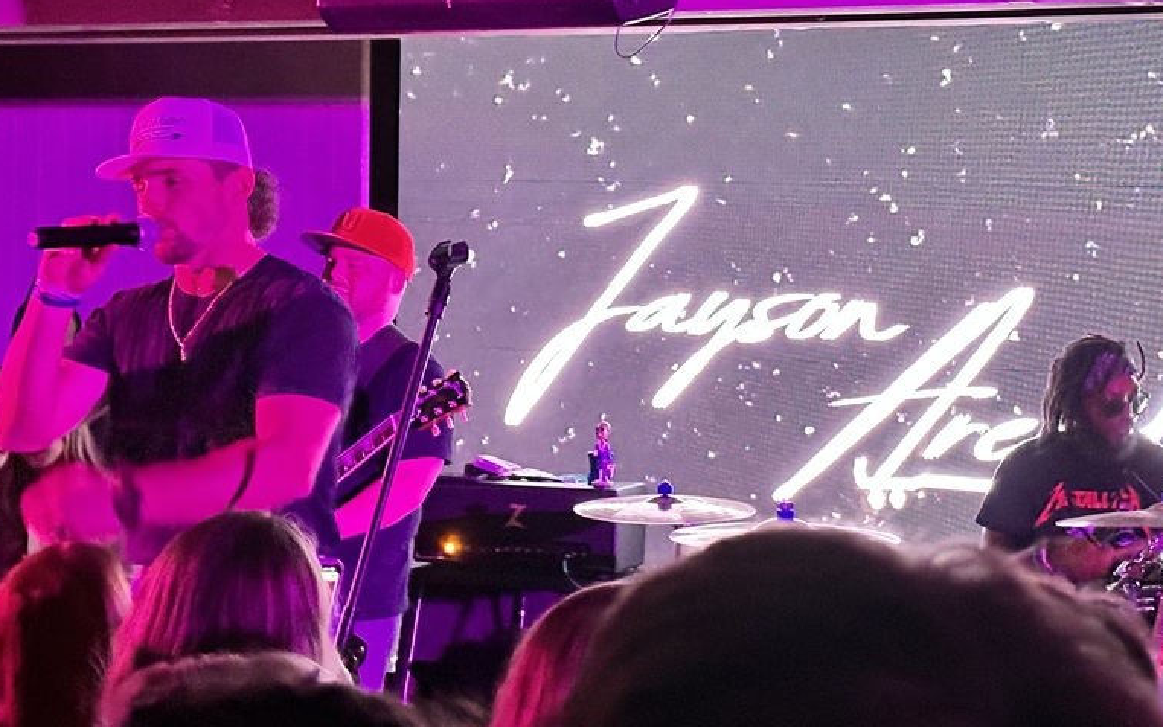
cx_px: 747
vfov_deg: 16.3
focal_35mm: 80
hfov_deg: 25.7
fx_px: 2536
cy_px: 291
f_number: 1.78
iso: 640
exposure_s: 1/27
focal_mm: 6.86
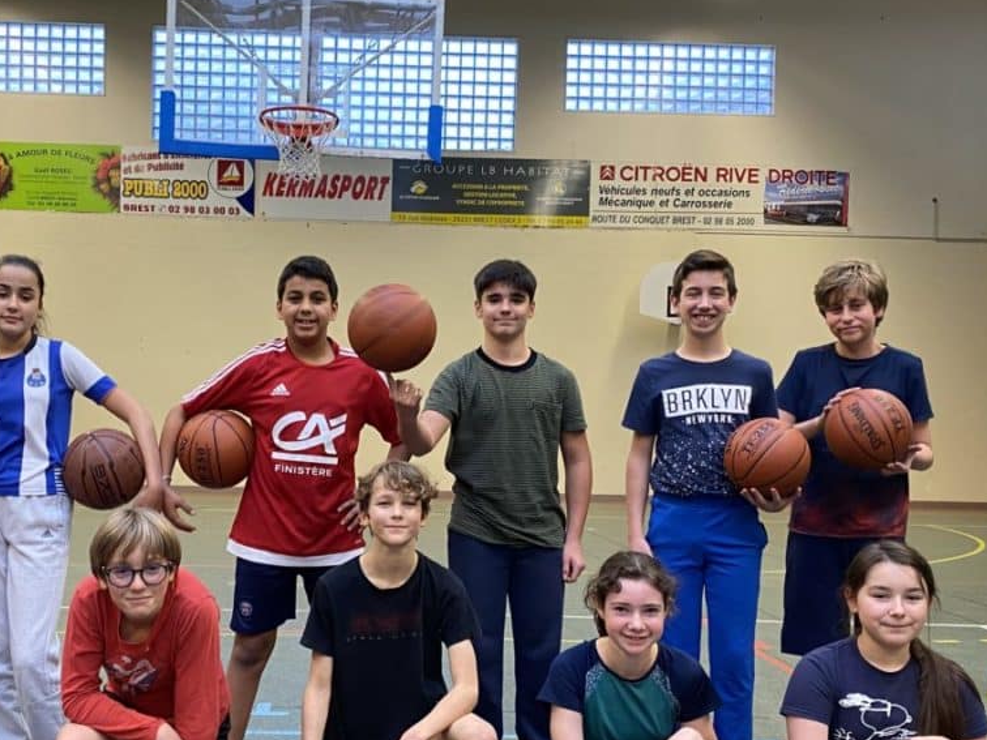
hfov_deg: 42.7
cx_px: 389
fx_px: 1255
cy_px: 452
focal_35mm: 44
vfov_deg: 32.8
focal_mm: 4.25
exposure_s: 1/50
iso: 100
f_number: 1.8
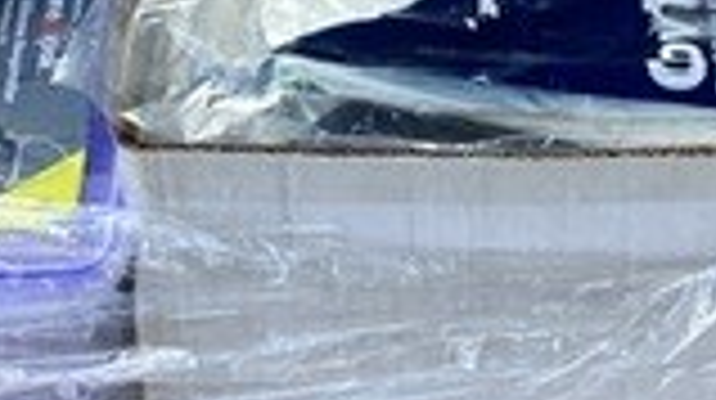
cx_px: 531
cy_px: -184
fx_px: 2579
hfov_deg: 15.7
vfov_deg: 8.7
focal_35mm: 136
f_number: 2.4
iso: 25
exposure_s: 1/168
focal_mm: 3.3
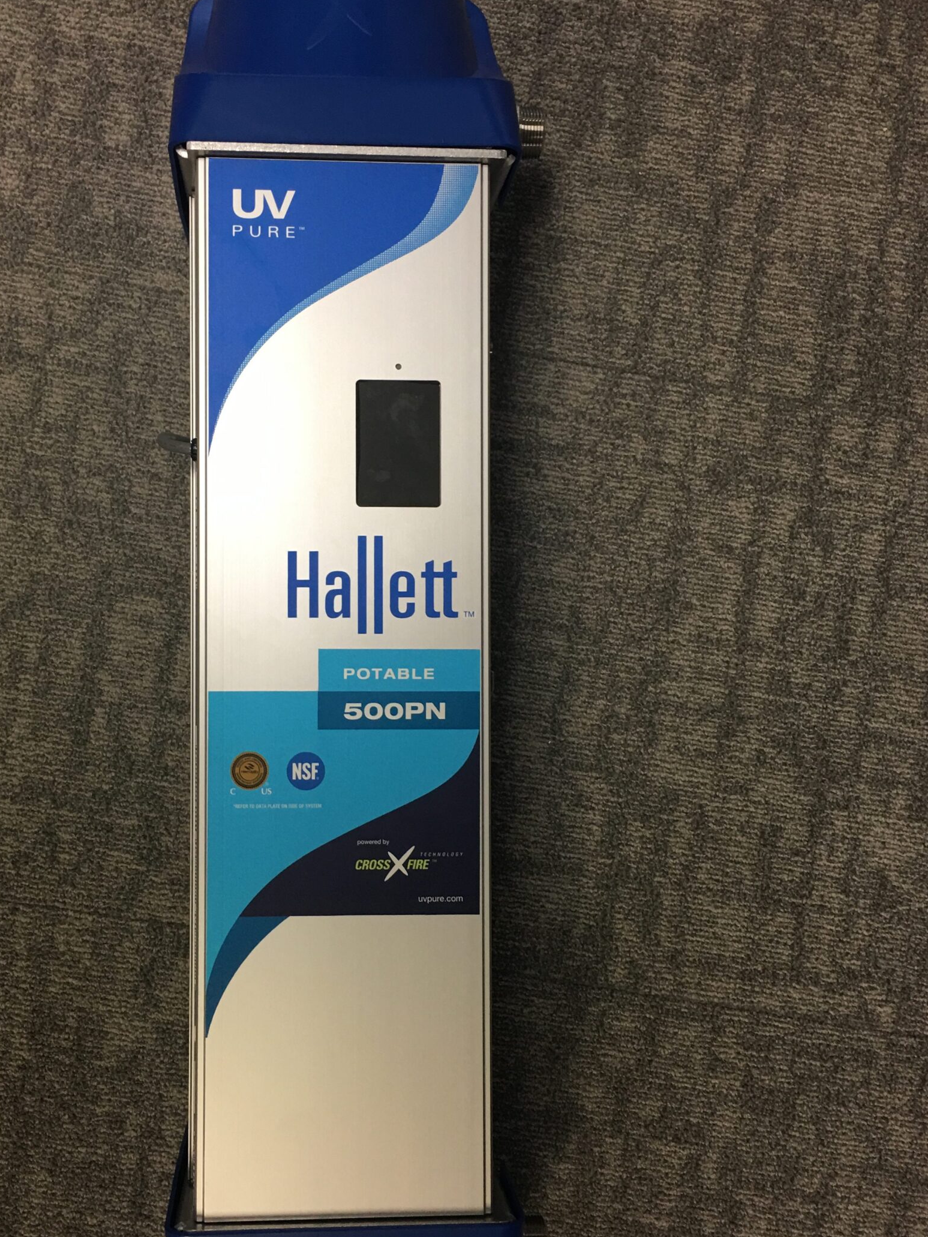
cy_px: 660
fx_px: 1287
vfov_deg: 51.3
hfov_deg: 39.5
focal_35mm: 36
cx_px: 380
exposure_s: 1/15
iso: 32
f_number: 2.2
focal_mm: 4.15
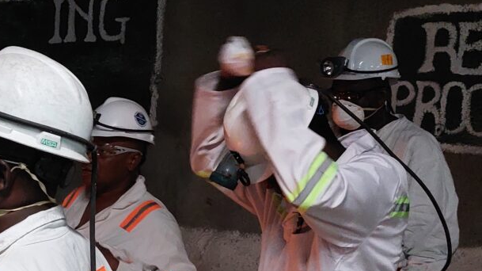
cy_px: 212
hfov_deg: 29.6
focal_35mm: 66
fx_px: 843
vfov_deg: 18.1
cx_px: -10
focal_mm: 5.23
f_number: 1.8
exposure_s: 1/50
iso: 640
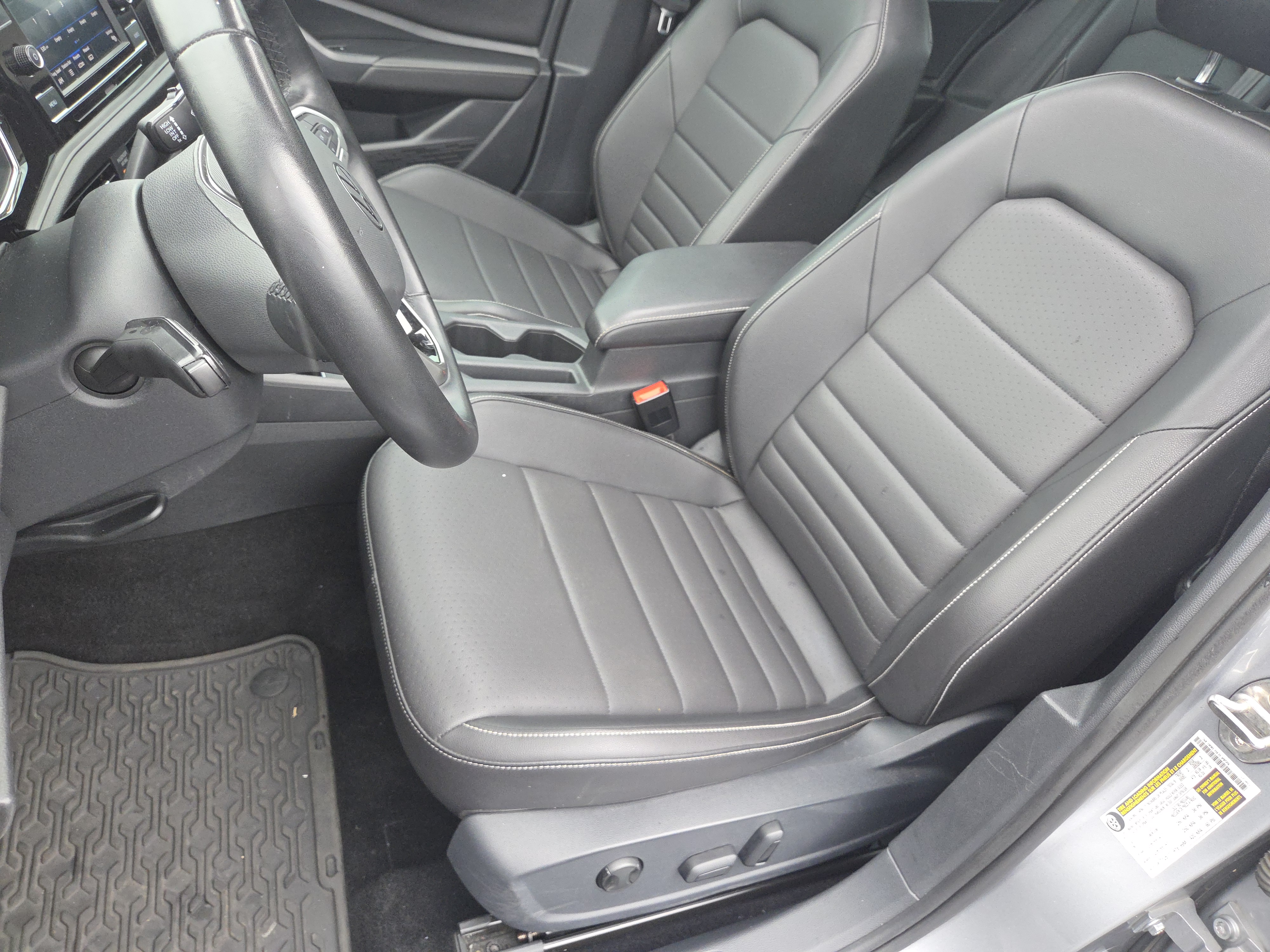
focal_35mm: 23
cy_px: 476
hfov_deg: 73.9
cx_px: 635
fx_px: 844
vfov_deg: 58.9
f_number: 1.8
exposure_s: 1/180
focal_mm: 5.4
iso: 250
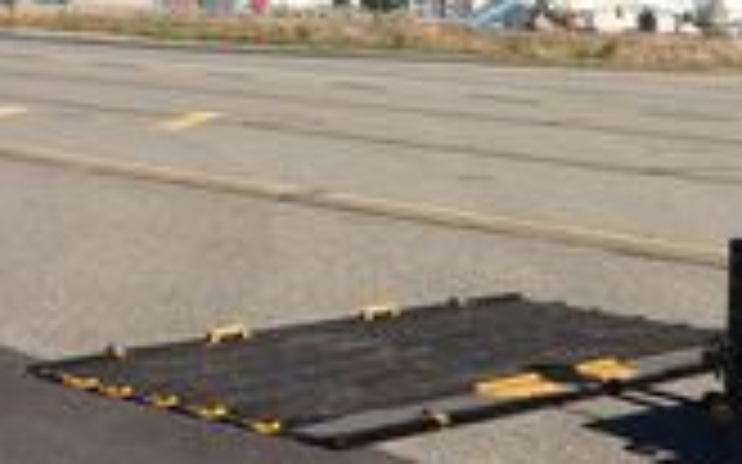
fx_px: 1880
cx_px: 755
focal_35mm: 93
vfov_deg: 14.0
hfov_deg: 21.5
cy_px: 250
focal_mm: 4.15
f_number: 2.2
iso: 32
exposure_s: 1/2740
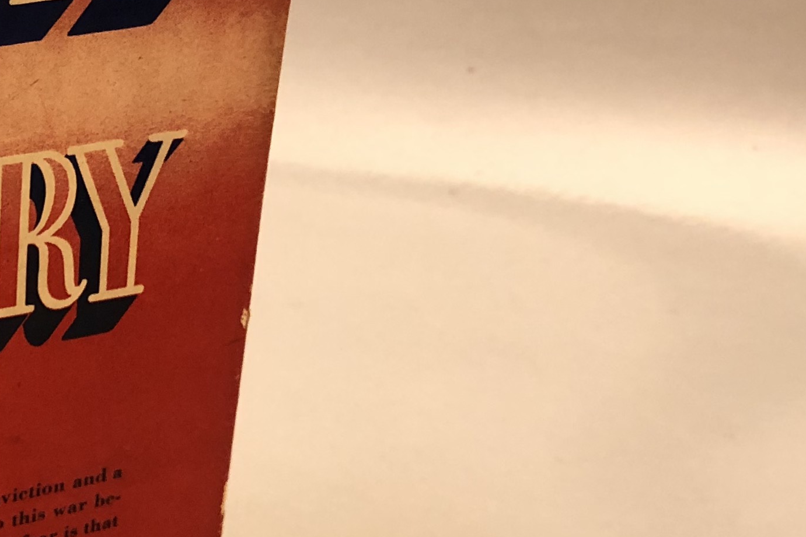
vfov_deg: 16.0
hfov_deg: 21.8
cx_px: -204
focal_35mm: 85
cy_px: 136
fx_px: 1903
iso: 50
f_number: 1.8
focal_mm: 3.99
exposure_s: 1/15
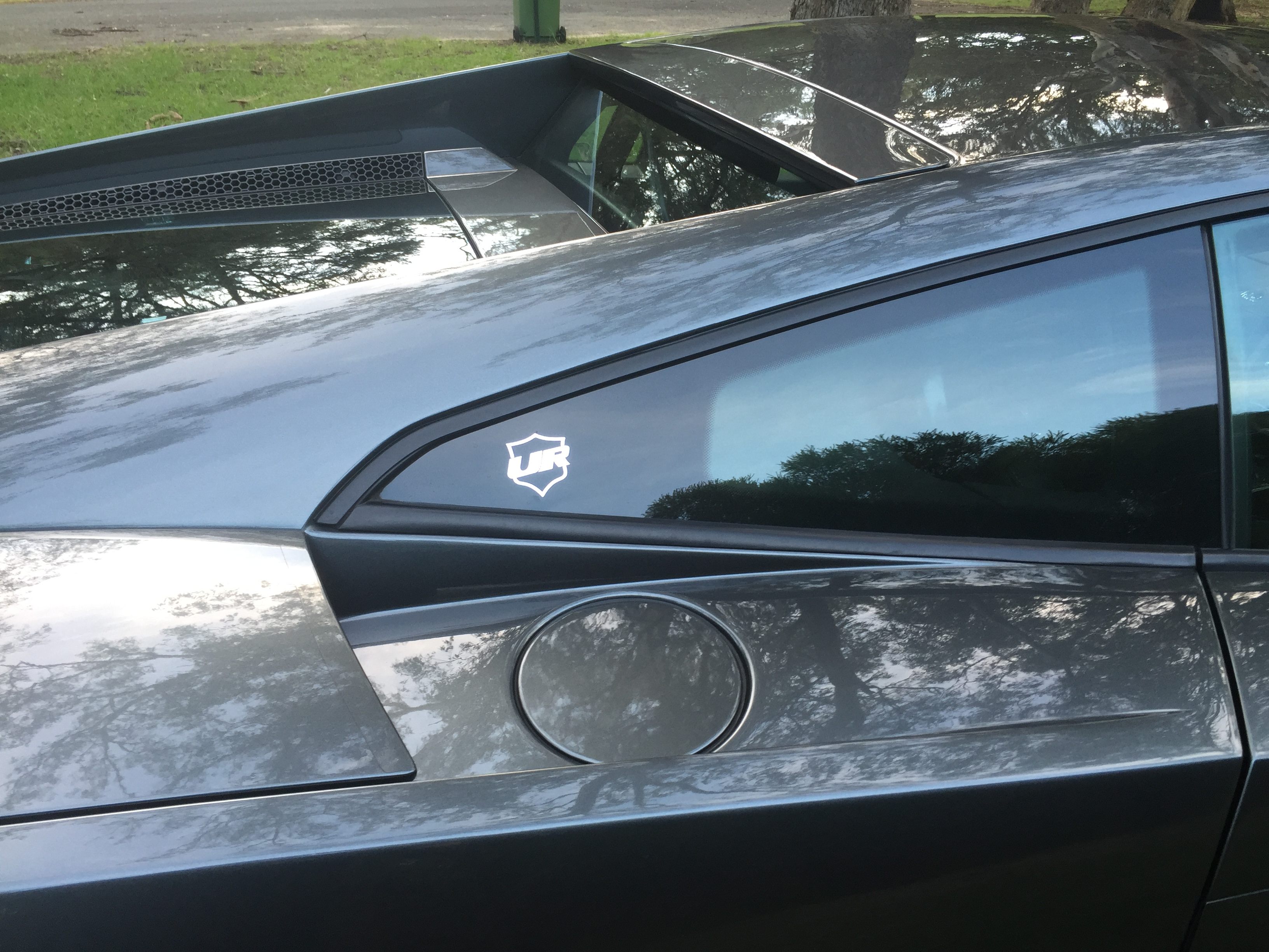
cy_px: 476
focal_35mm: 29
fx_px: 1063
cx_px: 634
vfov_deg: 48.2
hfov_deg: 61.7
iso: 40
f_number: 2.2
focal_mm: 4.15
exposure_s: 1/33
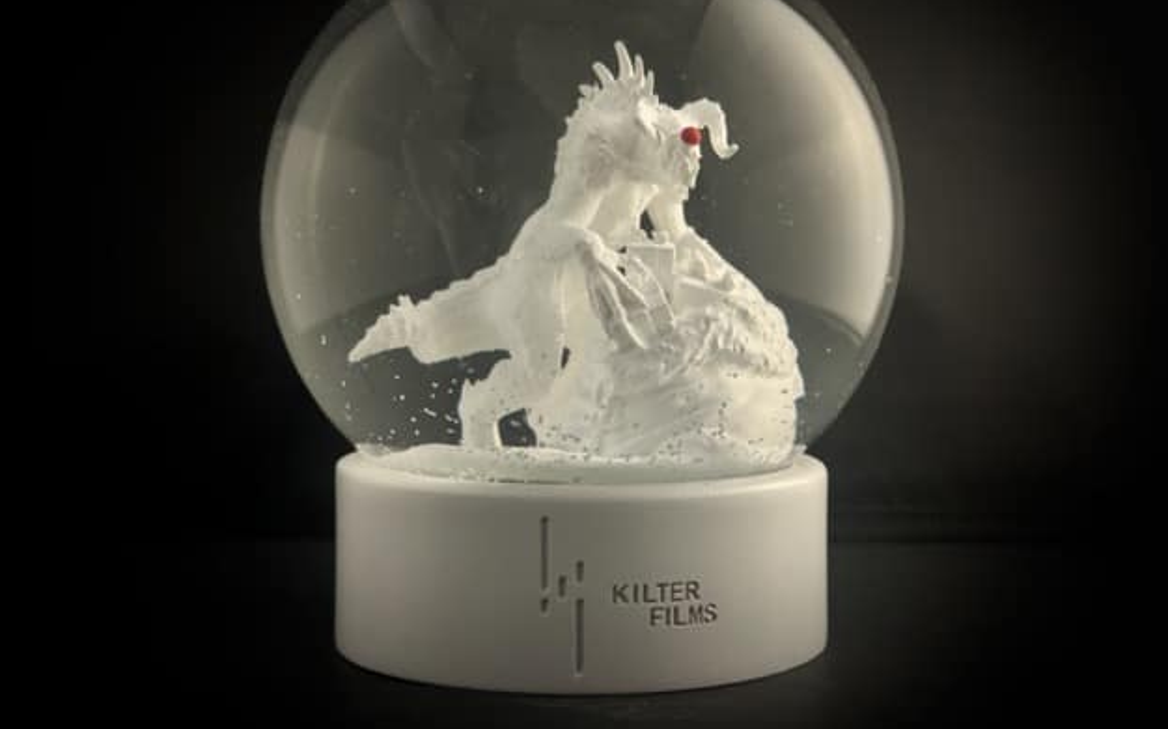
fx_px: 1655
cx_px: 584
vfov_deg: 24.8
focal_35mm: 52
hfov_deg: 38.9
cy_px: 319
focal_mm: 6.86
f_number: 1.78
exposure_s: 1/100
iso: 80
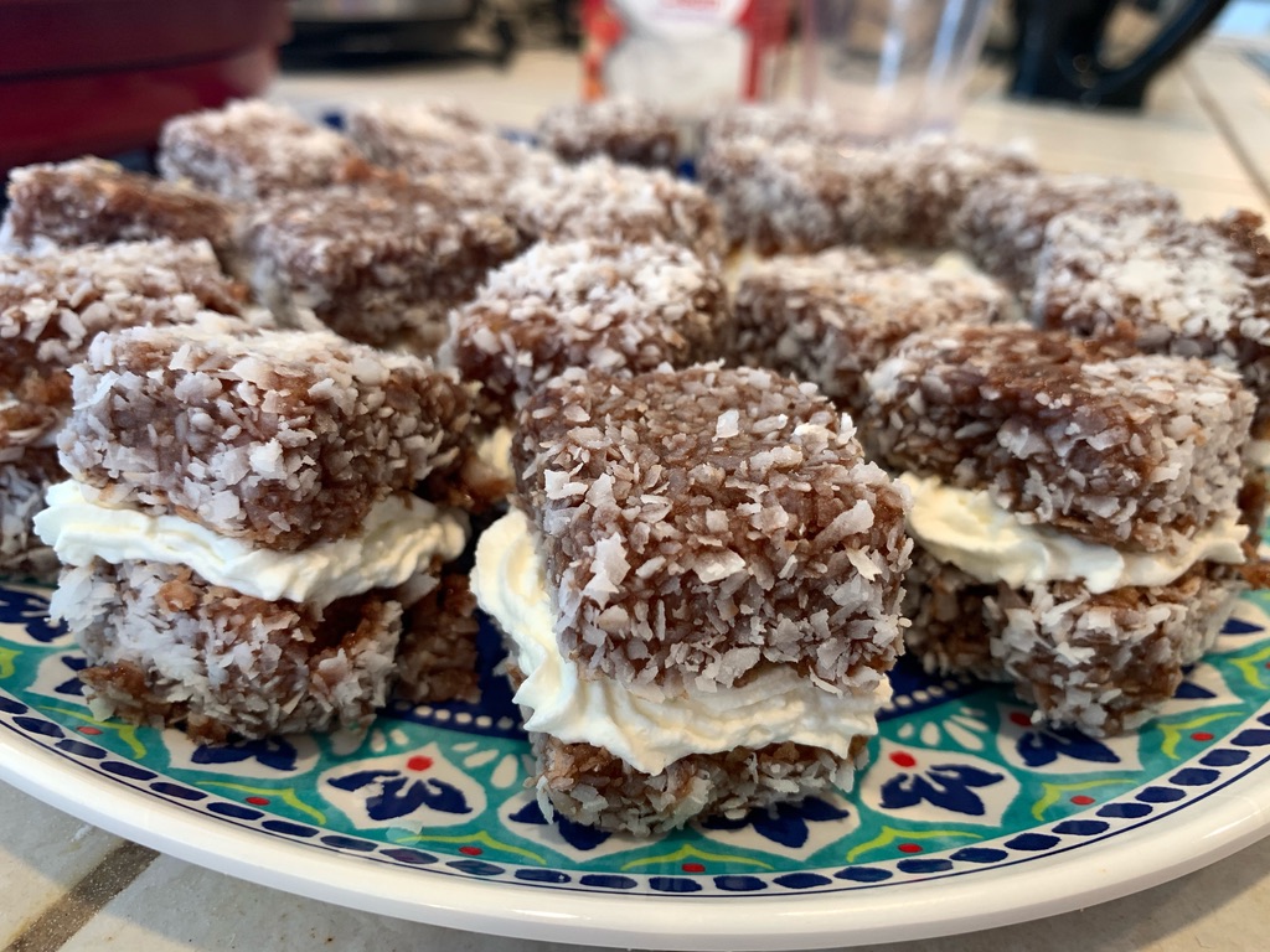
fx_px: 954
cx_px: 635
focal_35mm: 26
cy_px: 476
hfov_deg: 67.3
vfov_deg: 53.1
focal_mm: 4.25
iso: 100
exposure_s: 1/60
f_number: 1.8
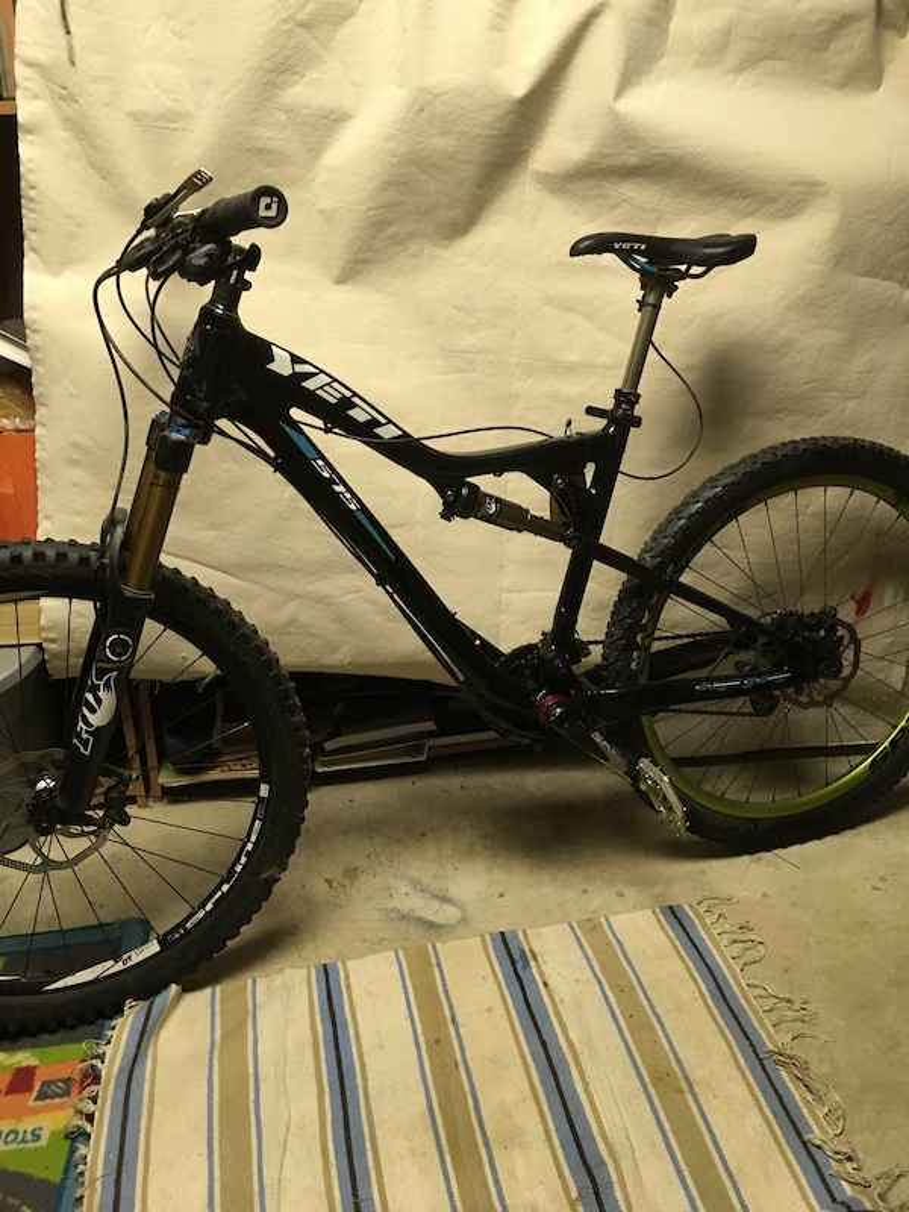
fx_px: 1015
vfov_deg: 61.7
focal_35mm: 29
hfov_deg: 48.2
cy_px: 606
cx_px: 454
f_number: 2.2
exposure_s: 1/30
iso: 100
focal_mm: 4.15
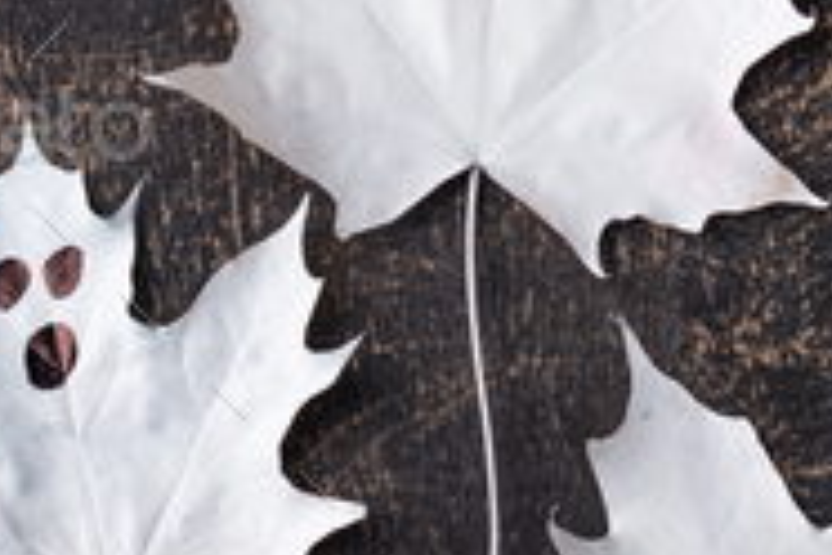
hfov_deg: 6.2
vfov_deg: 4.1
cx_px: 608
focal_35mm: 333
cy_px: 340
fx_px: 7695
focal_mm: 105
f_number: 9
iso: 100
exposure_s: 1/100
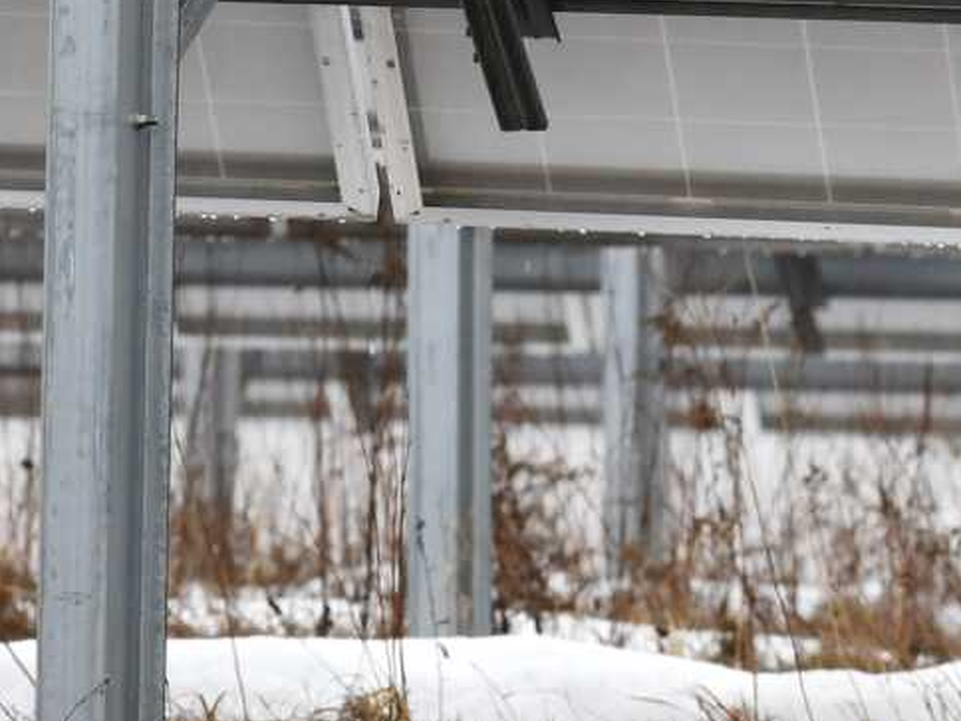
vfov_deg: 1.4
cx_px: 1299
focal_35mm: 1098
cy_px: -245
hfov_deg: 1.8
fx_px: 30482
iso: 500
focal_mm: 180
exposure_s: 1/160
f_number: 10
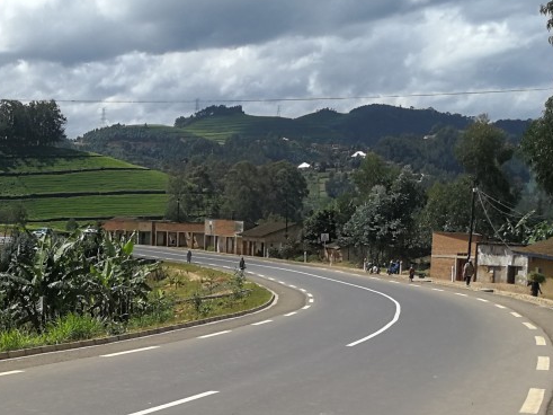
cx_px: -38
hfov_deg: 27.2
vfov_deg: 21.6
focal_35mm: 66
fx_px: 1054
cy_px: 401
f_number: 2.2
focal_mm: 3.95
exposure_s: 1/1550
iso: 50
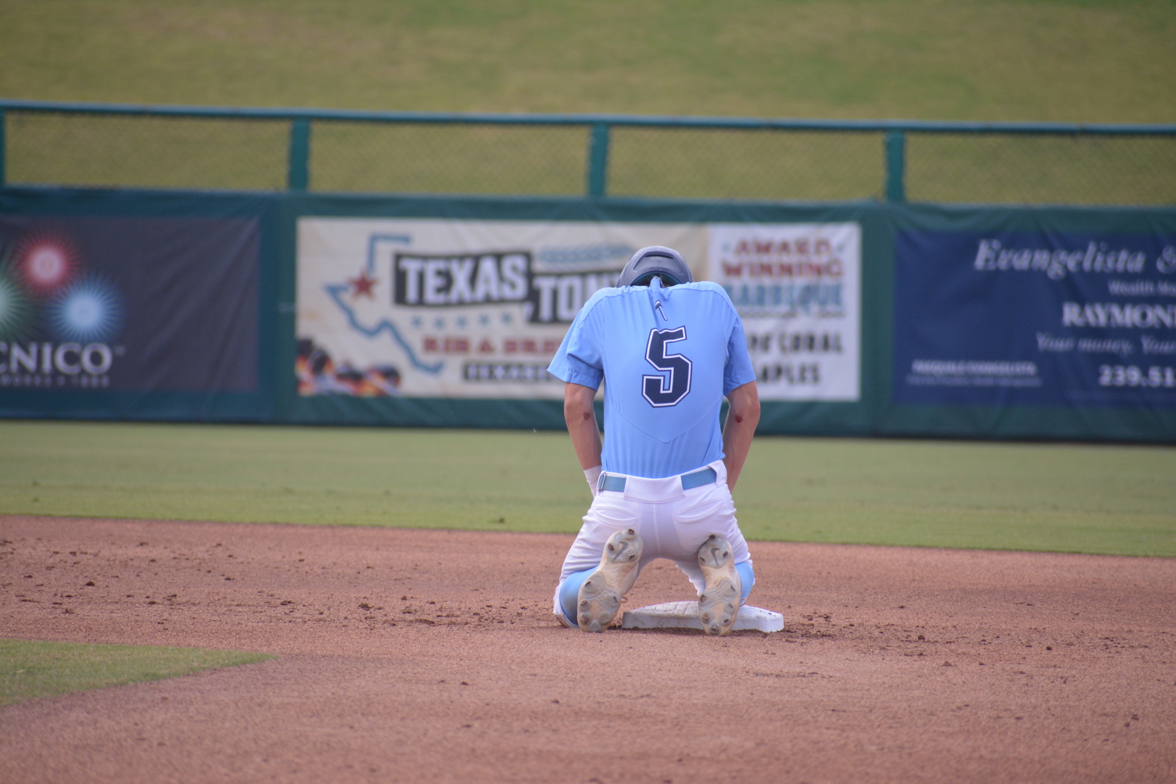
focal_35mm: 450
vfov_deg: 3.1
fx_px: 14698
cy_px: 392
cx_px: 588
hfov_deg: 4.6
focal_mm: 300
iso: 640
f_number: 6.3
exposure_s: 1/1000
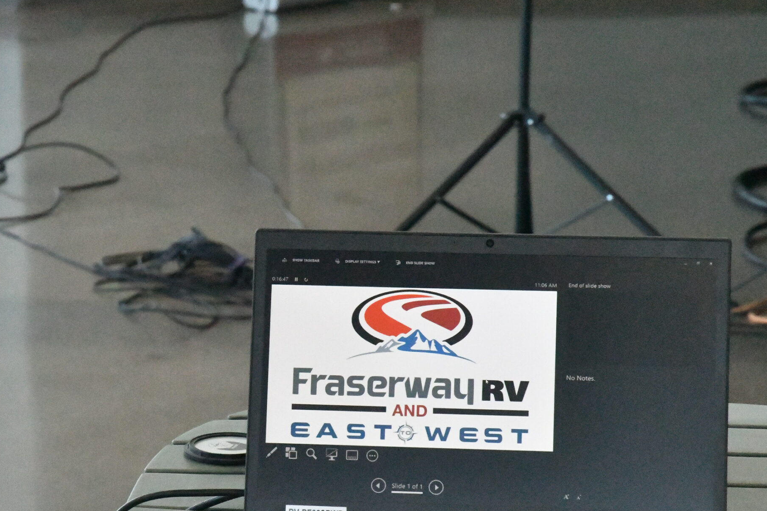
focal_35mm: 148
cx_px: 258
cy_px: 349
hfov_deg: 13.8
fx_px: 3153
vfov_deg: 9.3
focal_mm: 70
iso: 25600
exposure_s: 1/1250
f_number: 9
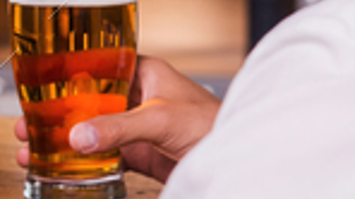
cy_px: -70
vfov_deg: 3.4
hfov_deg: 6.0
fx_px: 3339
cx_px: -122
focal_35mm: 355
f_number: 4
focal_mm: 85
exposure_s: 1/160
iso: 125
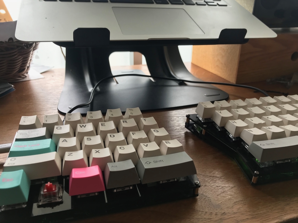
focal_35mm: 28
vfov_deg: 49.7
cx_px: 149
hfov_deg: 63.4
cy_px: 112
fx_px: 241
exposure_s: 1/40
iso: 25
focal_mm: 3.99
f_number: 1.8
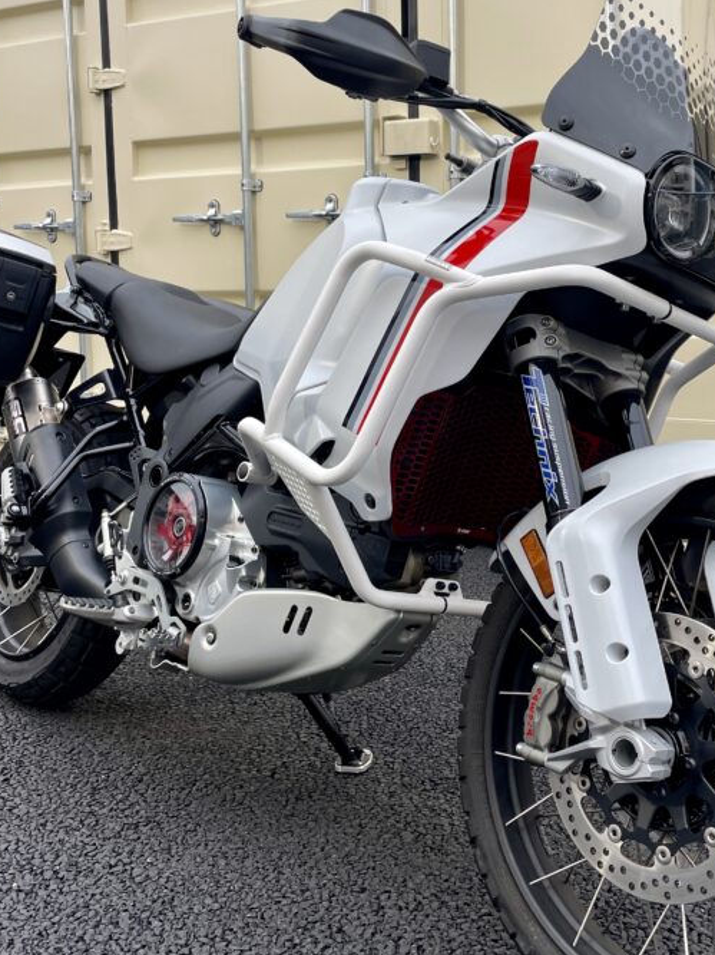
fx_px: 1102
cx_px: 461
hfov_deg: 35.7
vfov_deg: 46.7
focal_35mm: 40
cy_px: 409
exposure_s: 1/121
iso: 50
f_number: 1.6
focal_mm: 4.2
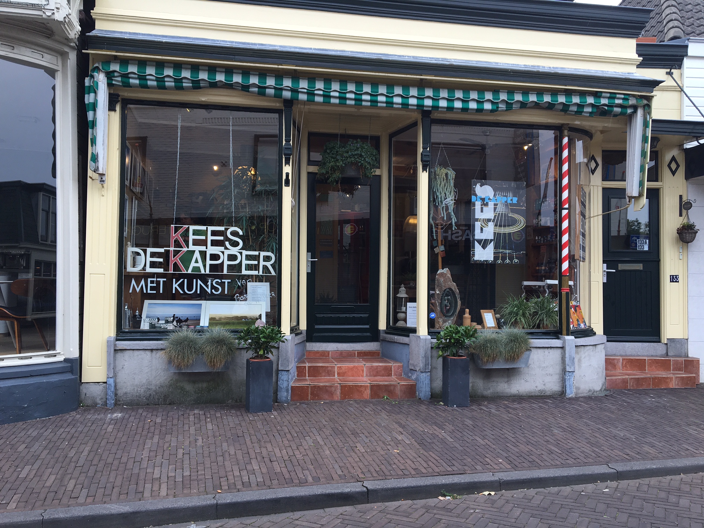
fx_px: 590
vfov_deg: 48.2
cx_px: 352
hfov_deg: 61.7
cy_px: 264
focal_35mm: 29
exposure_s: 1/133
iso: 25
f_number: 2.2
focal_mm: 4.15
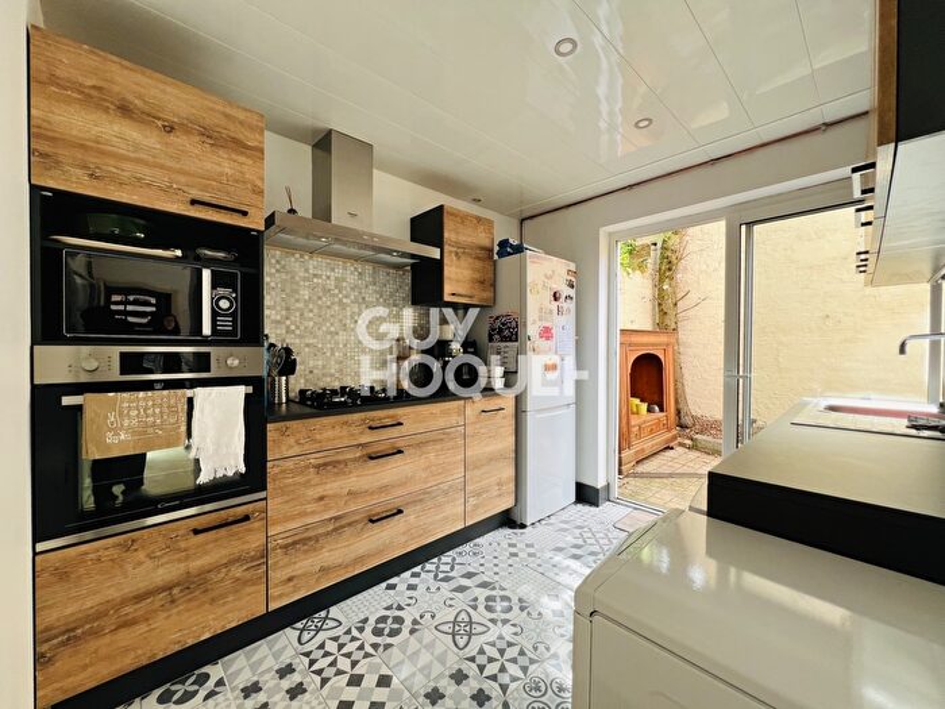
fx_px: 355
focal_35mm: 13
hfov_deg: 106.2
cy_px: 354
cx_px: 472
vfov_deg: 89.9
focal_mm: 1.57
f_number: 1.8
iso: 50
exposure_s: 1/99
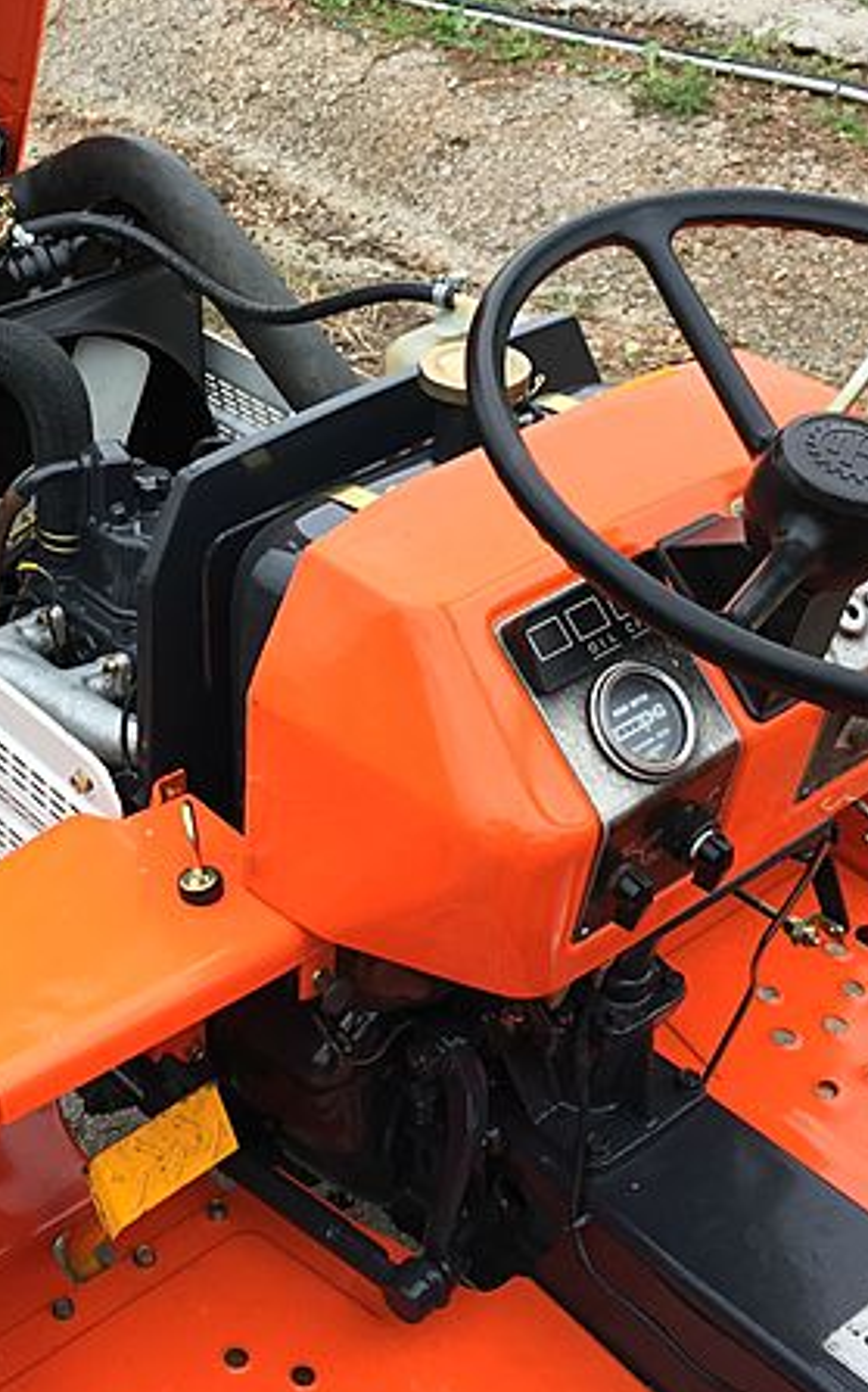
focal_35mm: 55
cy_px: 564
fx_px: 2084
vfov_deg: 36.8
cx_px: 187
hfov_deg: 23.2
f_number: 2.2
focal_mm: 4.15
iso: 40
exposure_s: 1/100
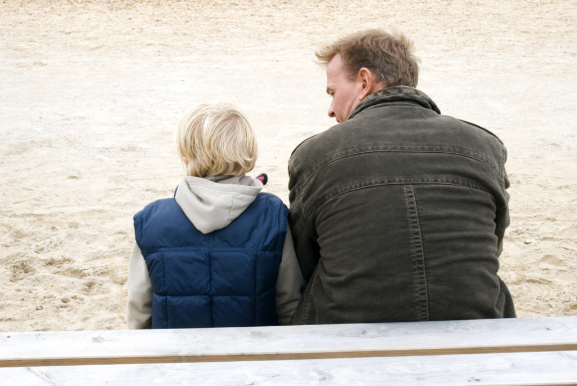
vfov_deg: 30.9
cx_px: 288
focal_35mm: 44
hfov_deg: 44.9
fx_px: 698
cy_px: 193
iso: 400
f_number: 9.5
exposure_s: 1/90
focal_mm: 29
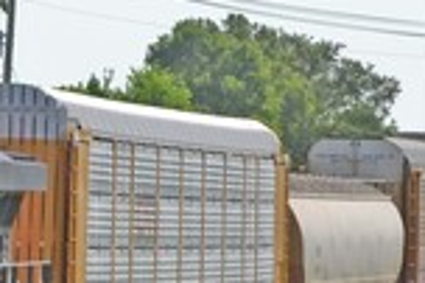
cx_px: -115
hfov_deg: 4.9
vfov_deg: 3.3
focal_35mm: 420
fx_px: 4953
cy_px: 111
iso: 400
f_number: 6.3
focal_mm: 50
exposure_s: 1/1600
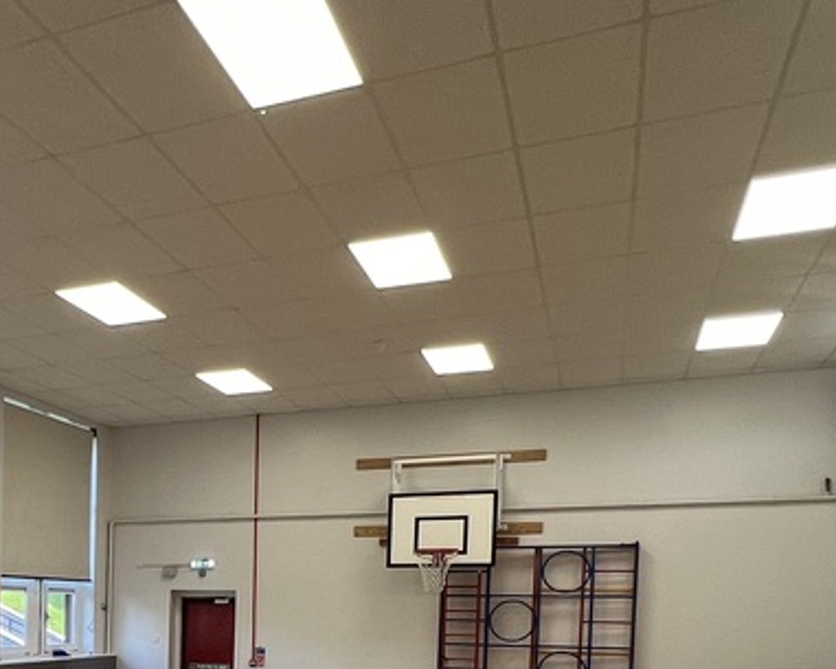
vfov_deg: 34.0
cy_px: 673
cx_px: -31
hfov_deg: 39.4
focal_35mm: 40
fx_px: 990
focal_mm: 1.57
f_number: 1.8
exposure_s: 1/100
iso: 80
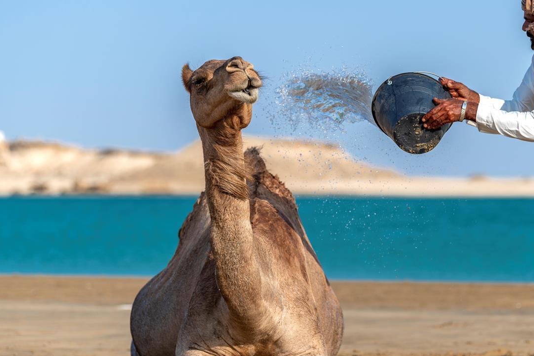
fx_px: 2685
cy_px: 193
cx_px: 340
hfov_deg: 11.3
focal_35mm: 181
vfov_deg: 7.6
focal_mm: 122
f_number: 2.8
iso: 100
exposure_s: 1/1250
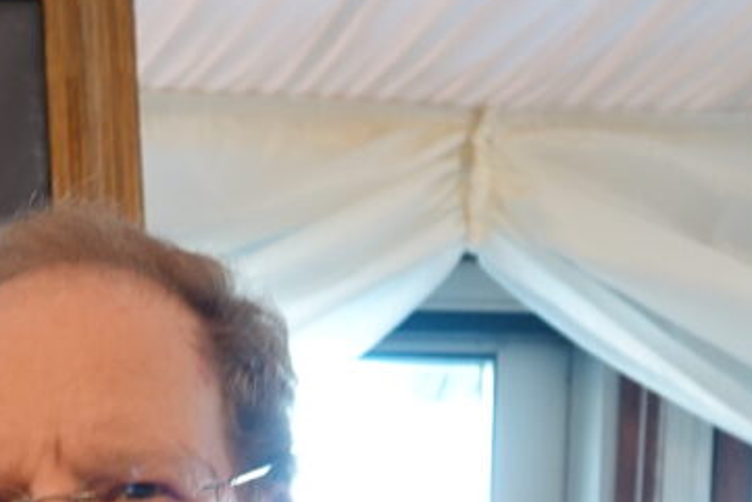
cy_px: 1039
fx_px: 2131
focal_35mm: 102
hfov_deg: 16.9
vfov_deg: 11.8
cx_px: -554
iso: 250
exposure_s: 1/30
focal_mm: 8.8
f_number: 2.4
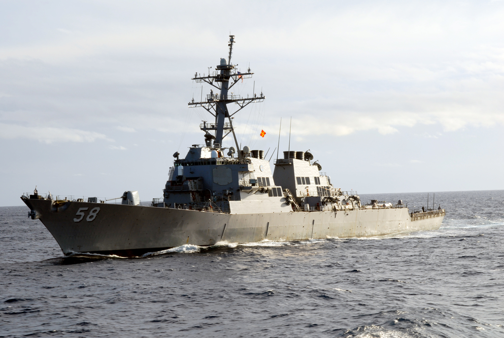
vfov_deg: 14.1
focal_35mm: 98
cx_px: 252
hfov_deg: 20.9
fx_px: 1367
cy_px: 169
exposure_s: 1/100
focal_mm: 65
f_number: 16
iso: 100
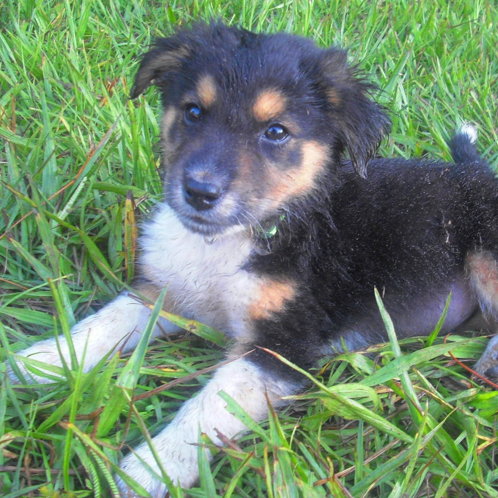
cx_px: 309
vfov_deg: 35.4
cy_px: 243
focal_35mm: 48
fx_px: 781
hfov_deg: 35.2
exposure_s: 1/80
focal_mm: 6.2
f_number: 2.8
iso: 200
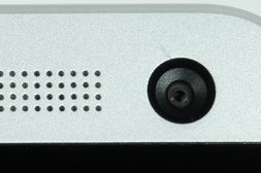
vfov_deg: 2.4
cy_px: 125
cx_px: -196
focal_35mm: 561
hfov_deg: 3.7
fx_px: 4060
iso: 200
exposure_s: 1/80
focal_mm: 105
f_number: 25
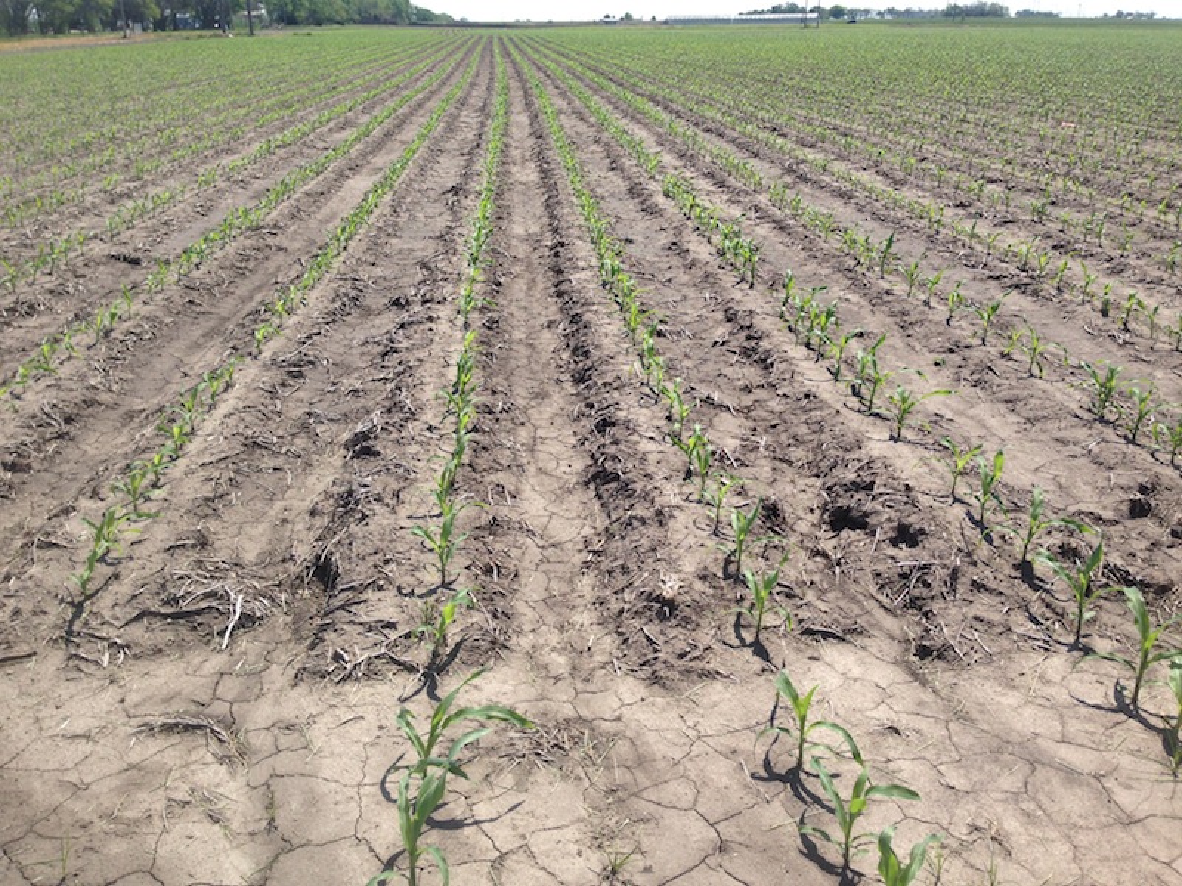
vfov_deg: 42.9
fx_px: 1127
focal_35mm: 33
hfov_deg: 55.4
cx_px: 591
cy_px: 443
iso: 50
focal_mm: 4.12
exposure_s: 1/1290
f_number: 2.4
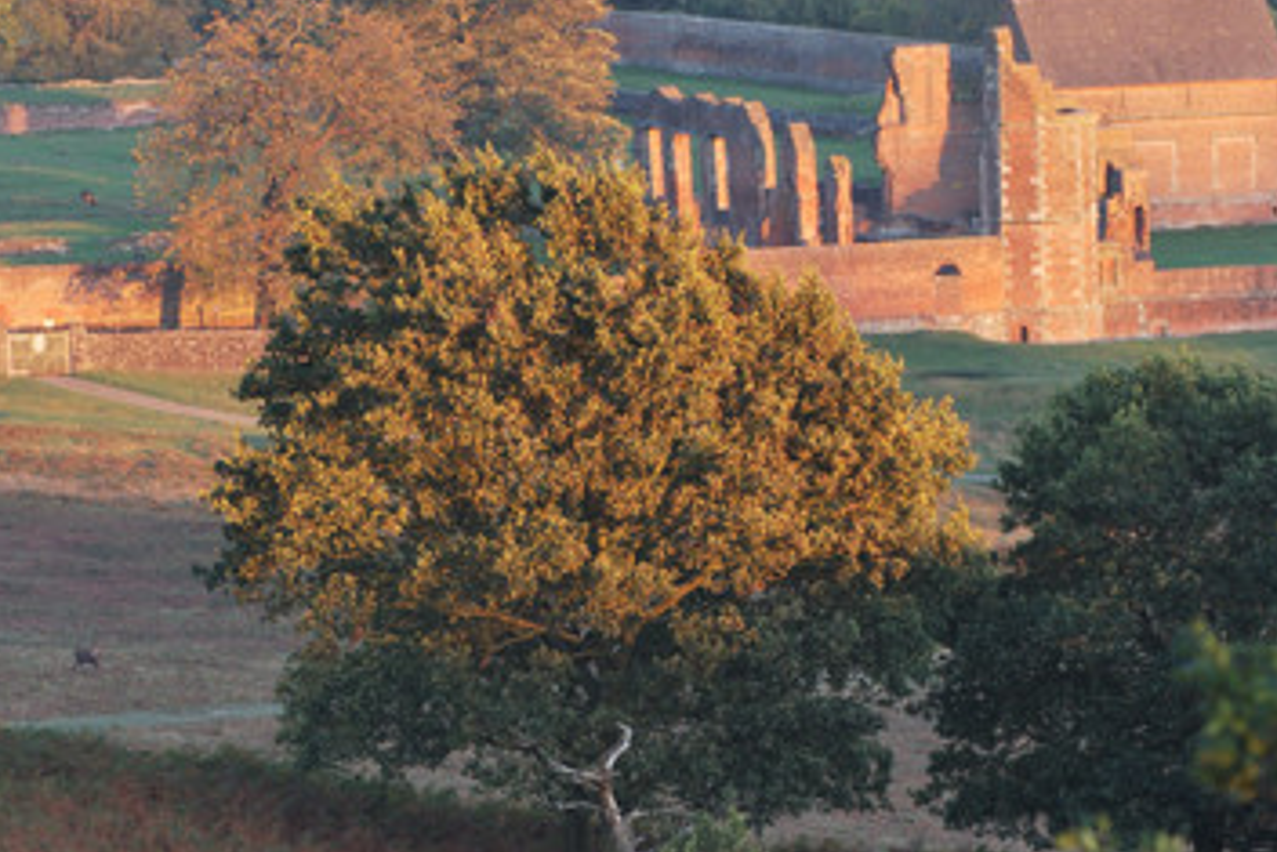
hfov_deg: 3.0
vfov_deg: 2.0
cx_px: 889
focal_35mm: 692
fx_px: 24556
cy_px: 196
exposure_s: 1/80
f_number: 5.6
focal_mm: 280
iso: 400
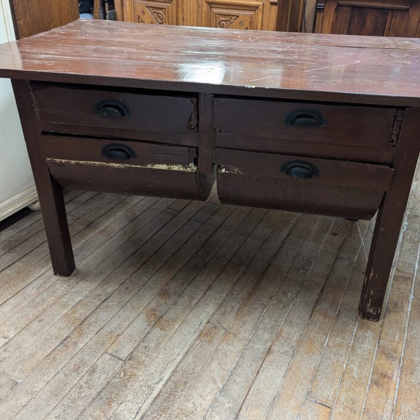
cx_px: 219
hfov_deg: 52.5
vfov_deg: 52.5
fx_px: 426
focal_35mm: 31
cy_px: 195
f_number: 1.85
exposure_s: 1/24
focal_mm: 6.81
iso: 315
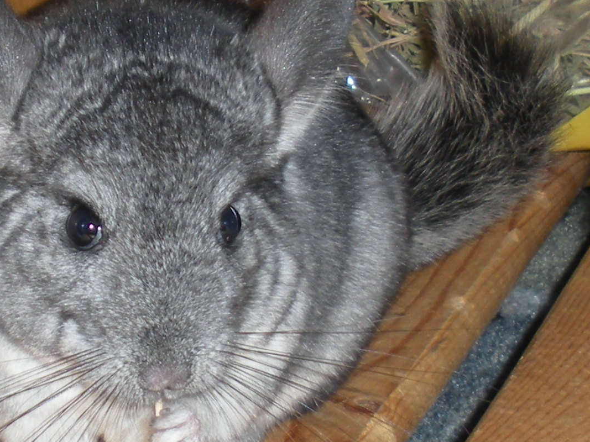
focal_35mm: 54
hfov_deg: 35.1
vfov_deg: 27.0
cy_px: 247
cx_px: 183
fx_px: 920
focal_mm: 6.3
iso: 64
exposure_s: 1/60
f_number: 3.5
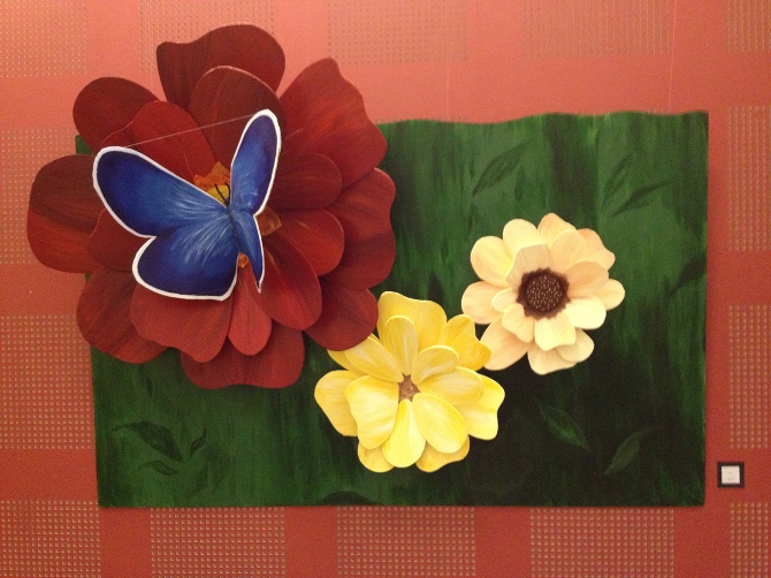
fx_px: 779
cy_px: 289
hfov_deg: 52.6
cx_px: 386
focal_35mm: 35
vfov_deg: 40.7
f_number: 2.4
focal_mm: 4.28
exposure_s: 1/15
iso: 400
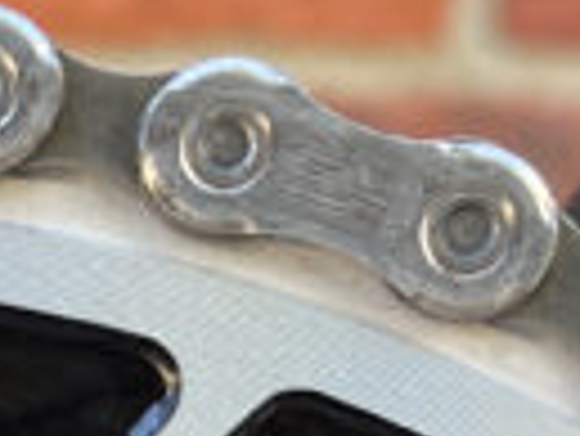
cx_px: -405
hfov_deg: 12.3
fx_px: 2499
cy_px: 903
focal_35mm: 149
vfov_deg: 9.3
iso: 50
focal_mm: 5.1
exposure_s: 1/121
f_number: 1.6
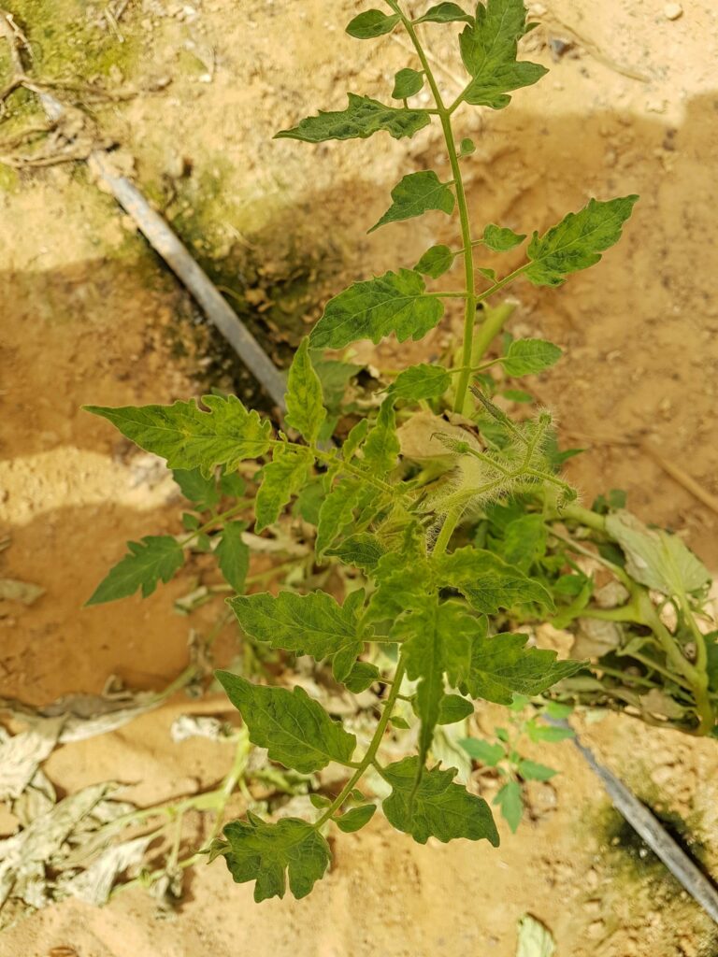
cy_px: 478
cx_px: 359
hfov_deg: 53.1
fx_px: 719
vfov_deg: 67.3
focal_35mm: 26
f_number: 1.7
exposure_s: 1/436
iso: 40
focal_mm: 4.2
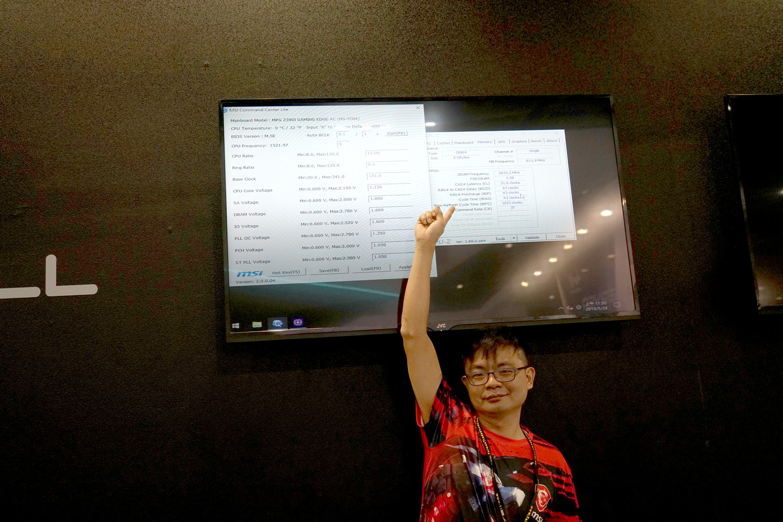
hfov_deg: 54.4
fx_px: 761
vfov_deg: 37.9
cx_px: 392
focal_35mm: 35
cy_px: 261
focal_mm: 35
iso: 2000
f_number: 4
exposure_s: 1/500
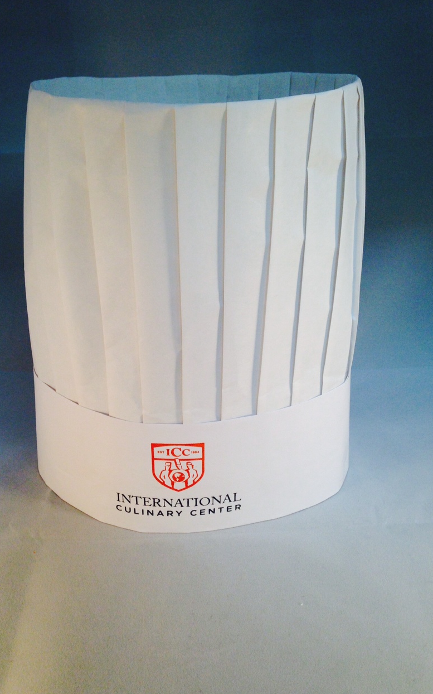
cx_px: 188
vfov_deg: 54.0
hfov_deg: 35.3
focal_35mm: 36
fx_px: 680
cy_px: 353
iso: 80
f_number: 2.4
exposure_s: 1/120
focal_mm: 4.12
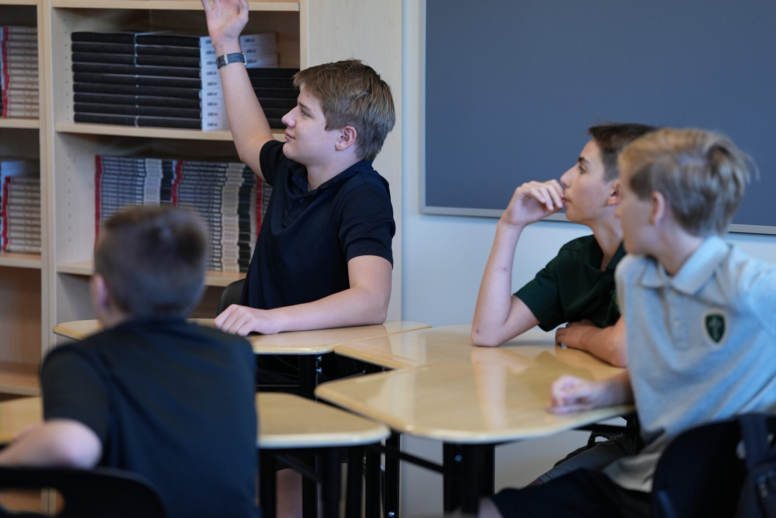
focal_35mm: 131
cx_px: 388
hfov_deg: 15.6
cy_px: 259
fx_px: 2825
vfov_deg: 10.5
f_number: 2.8
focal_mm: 131
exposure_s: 1/125
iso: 800
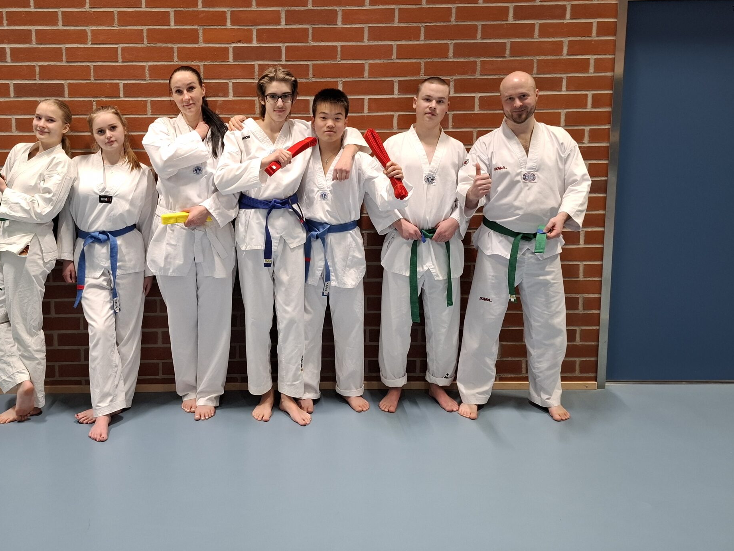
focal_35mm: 32
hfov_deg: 56.2
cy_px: 229
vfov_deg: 44.0
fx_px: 679
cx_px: 278
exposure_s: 1/100
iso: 250
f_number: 1.8
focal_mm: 5.54
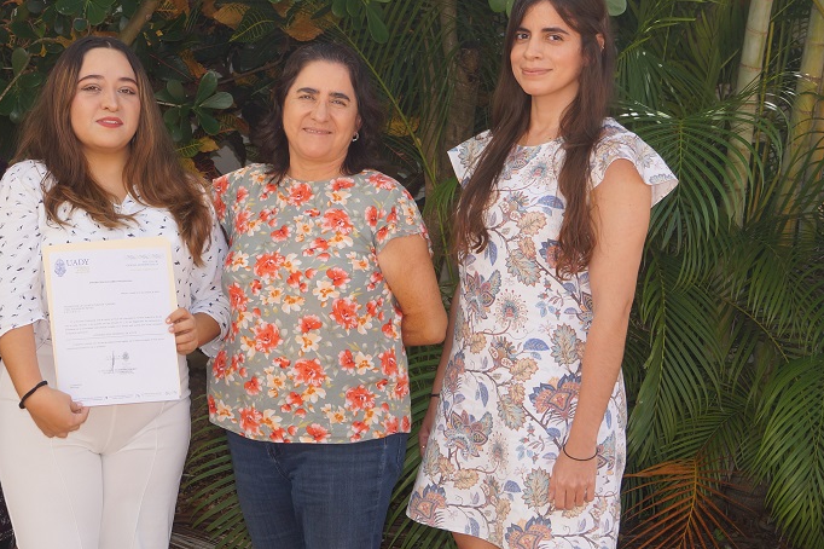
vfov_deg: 20.8
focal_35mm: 65
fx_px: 1487
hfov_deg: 30.6
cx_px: 242
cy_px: 390
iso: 100
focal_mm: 26
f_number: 6.3
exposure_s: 1/160
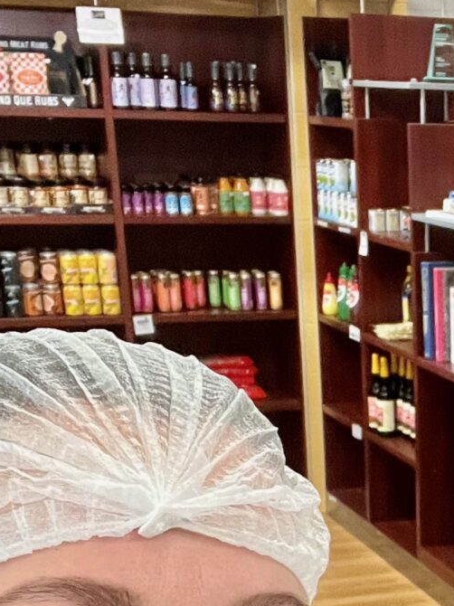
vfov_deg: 21.4
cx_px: 610
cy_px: 700
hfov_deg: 16.1
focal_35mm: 86
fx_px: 1505
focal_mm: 2.71
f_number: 2.2
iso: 250
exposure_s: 1/50
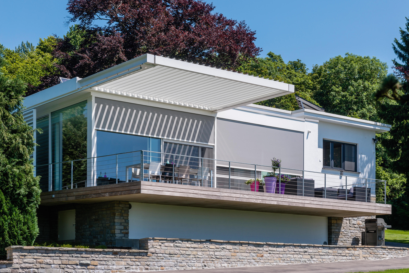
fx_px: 795
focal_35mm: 70
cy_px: 136
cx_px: 204
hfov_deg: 28.8
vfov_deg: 19.5
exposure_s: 1/125
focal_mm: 70
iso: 100
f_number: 11
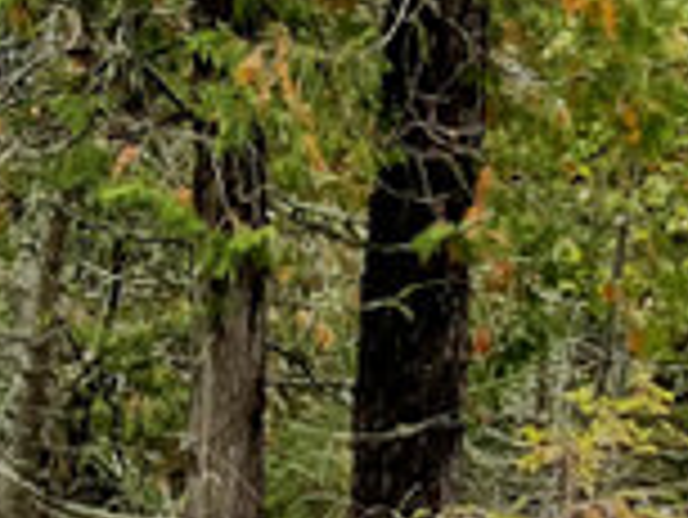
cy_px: 99
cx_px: -1223
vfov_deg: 9.1
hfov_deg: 9.8
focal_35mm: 163
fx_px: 3242
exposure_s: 1/540
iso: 32
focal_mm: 4.2
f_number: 1.6
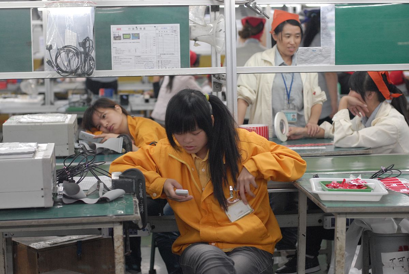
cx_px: 204
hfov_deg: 27.0
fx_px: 853
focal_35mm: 75
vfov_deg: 18.2
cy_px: 137
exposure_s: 1/125
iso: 800
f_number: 2.5
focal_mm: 50
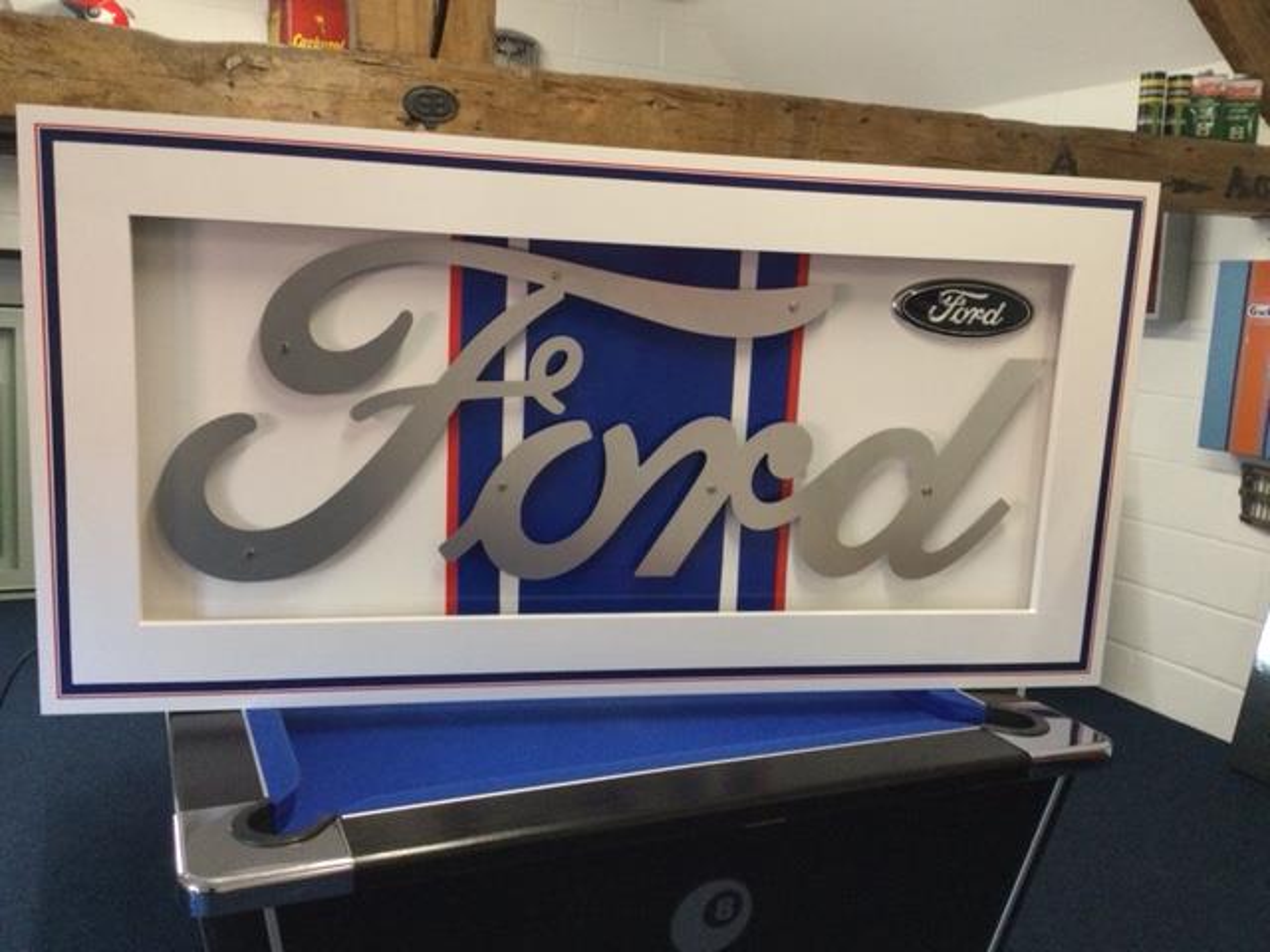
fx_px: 1137
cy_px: 476
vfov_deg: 45.4
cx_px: 635
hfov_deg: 58.4
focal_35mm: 31
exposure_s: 1/33
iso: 250
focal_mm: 3.3
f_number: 2.4
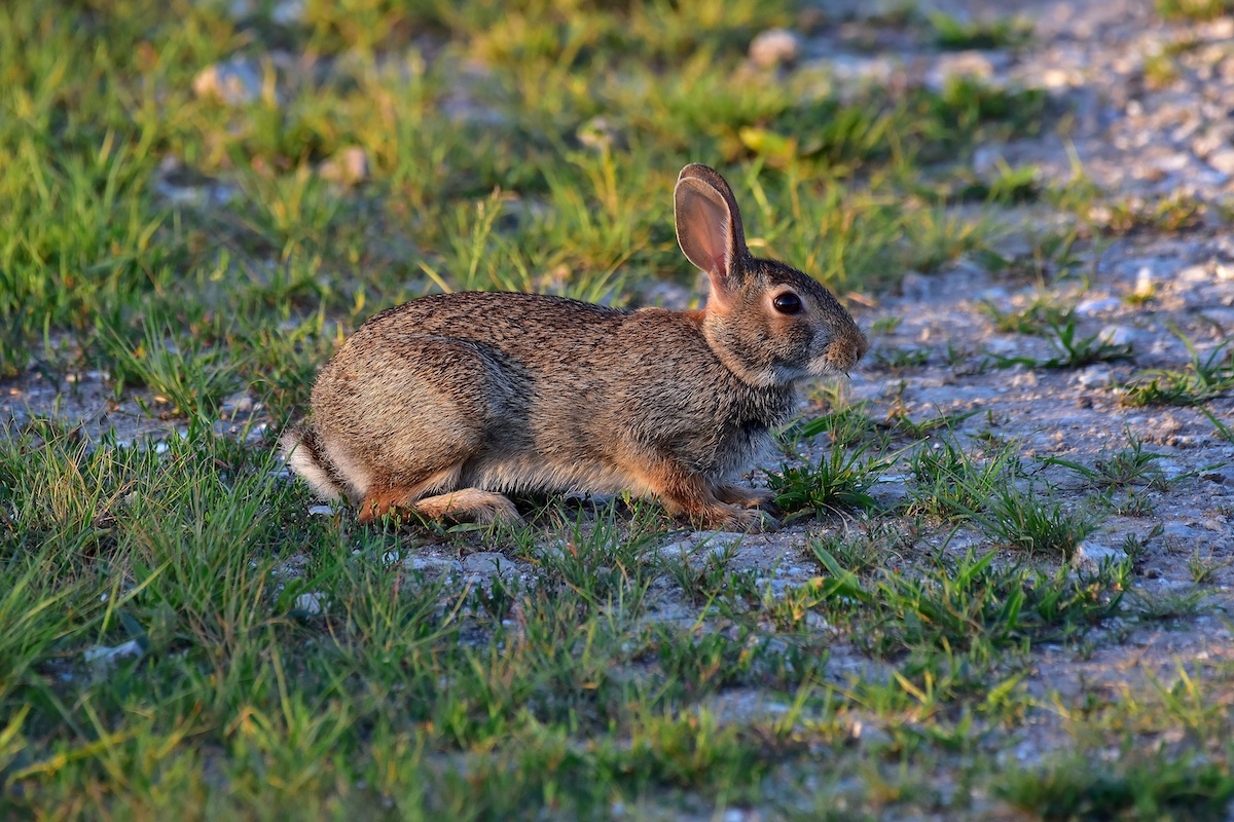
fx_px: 25706
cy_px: 411
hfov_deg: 2.7
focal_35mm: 750
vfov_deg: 1.8
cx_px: 617
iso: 640
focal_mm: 500
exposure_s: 1/320
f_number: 6.3
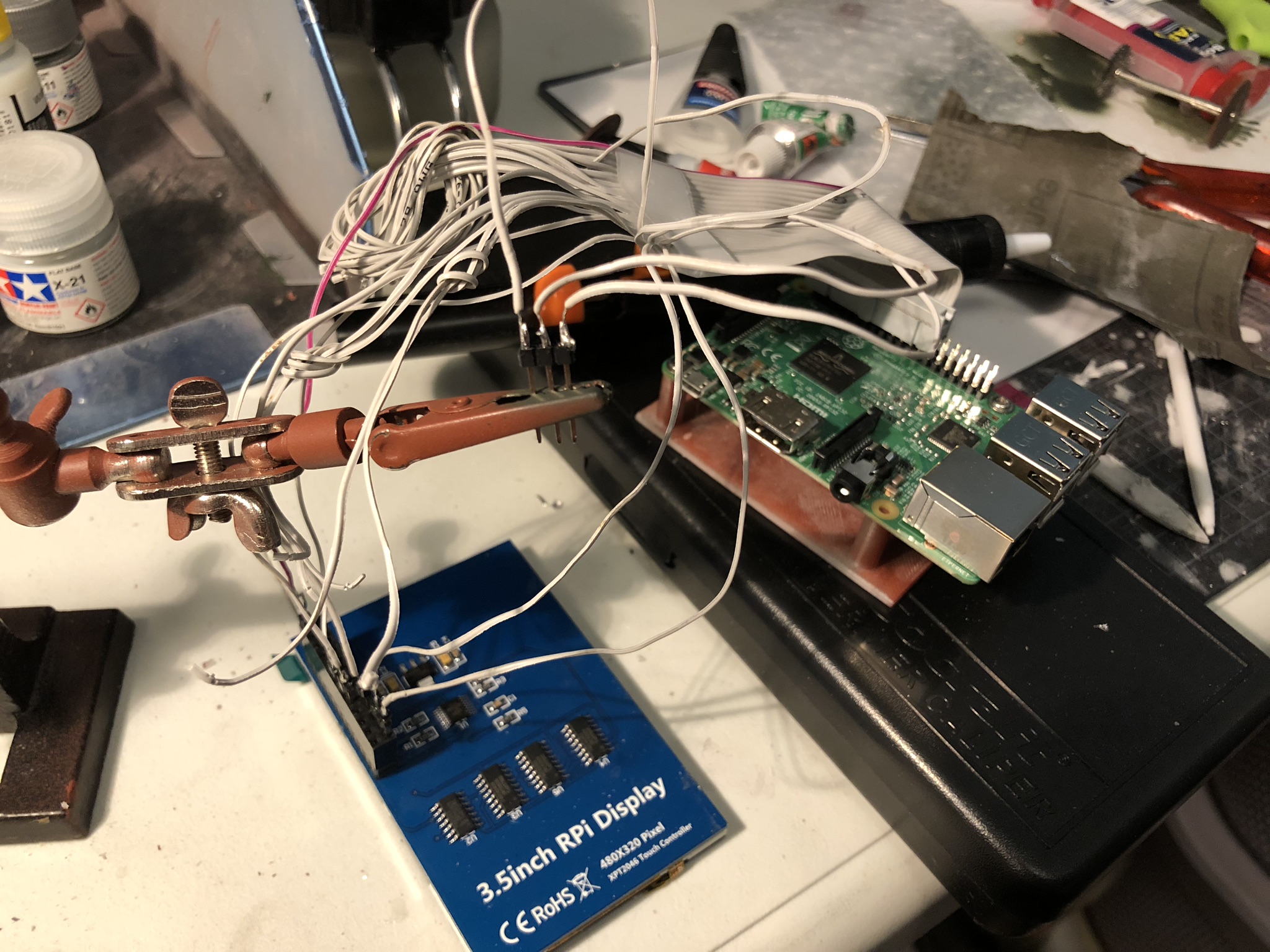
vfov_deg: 49.7
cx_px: 635
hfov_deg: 63.4
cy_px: 476
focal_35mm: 28
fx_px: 1027
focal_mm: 3.99
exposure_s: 1/17
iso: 64
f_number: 1.8
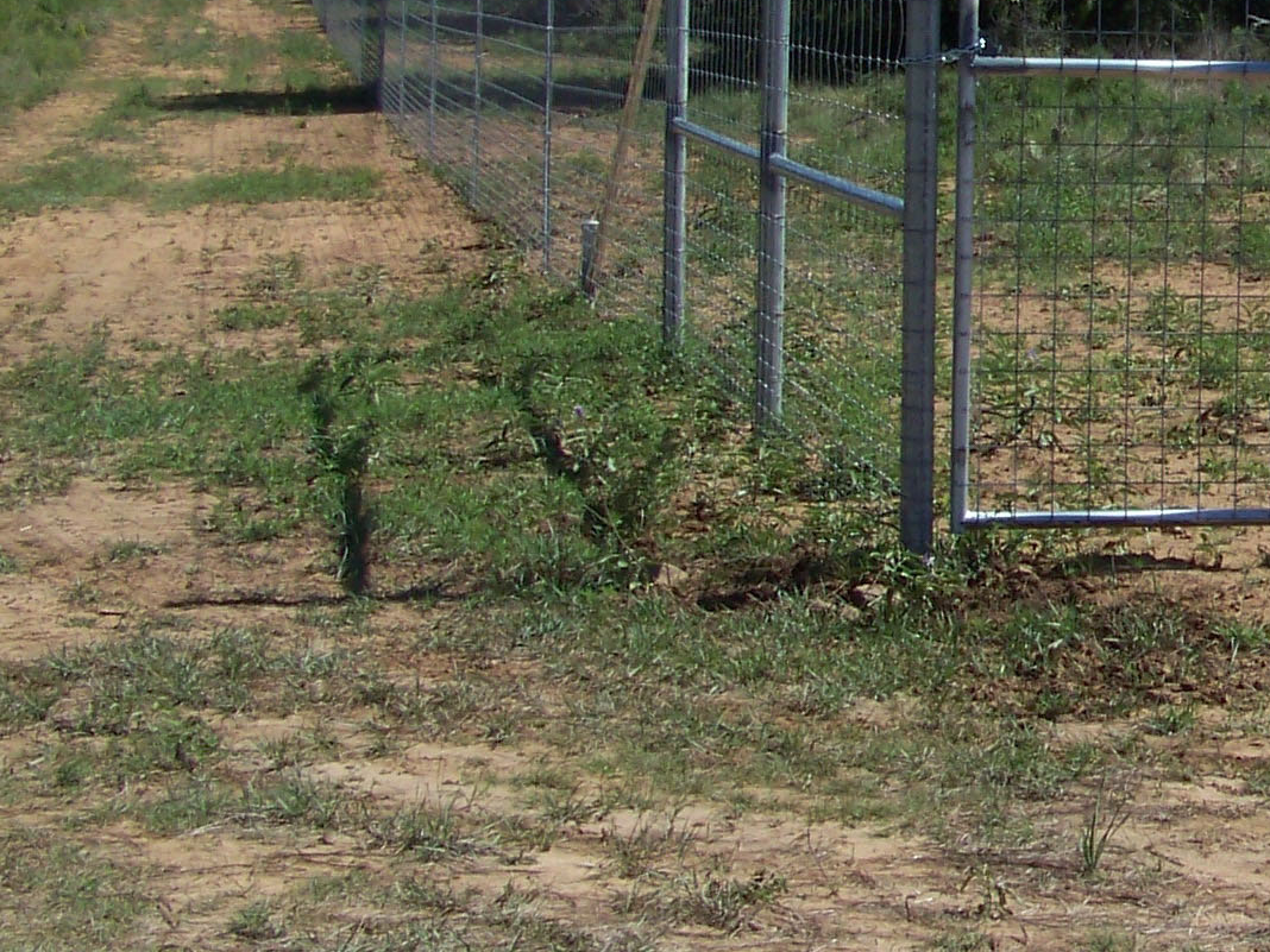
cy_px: 239
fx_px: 4036
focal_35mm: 110
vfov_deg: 13.4
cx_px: 1532
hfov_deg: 17.1
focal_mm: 5.85
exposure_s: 1/1000
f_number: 4
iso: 68
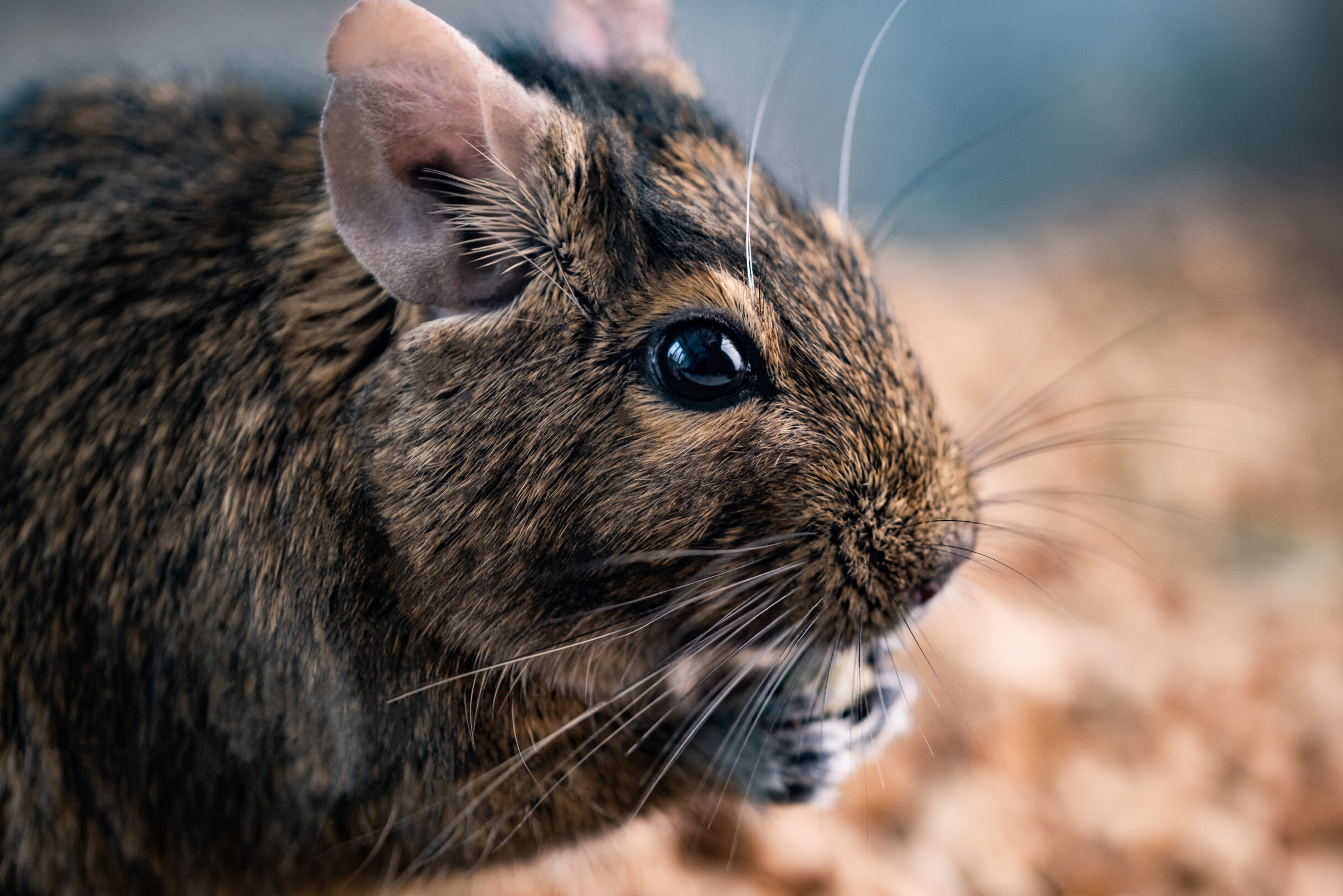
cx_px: 702
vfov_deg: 10.9
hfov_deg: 16.3
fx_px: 4701
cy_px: 449
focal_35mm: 126
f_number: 3.6
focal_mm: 80
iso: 320
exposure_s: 1/125
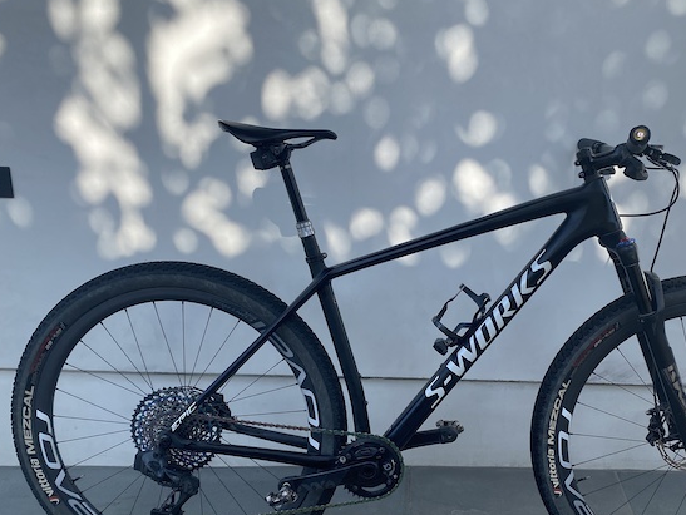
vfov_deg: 37.5
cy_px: 325
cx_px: 443
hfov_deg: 48.3
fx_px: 754
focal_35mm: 38
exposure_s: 1/1316
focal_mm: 4.25
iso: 32
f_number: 1.8
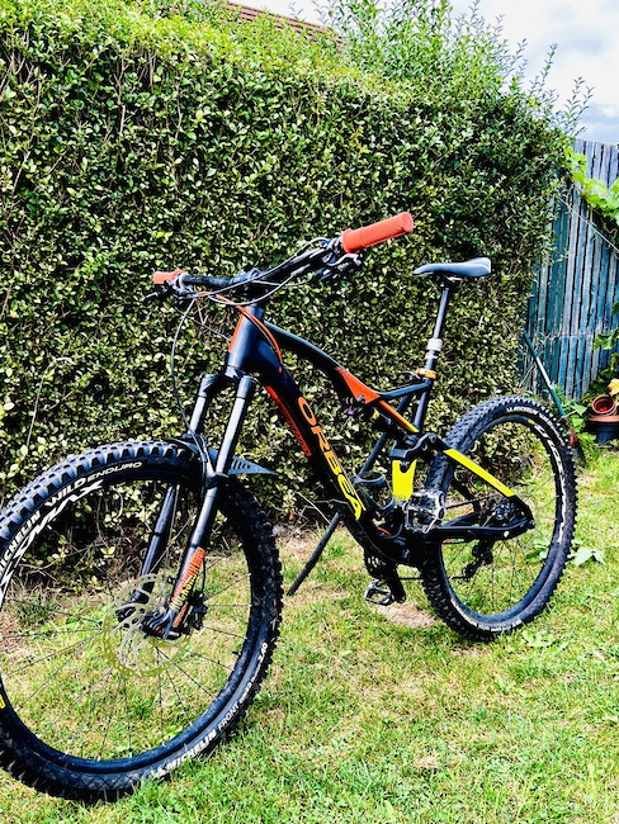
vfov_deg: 56.5
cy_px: 483
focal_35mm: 32
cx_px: 255
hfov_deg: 44.0
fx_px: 762
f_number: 1.5
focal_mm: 5.7
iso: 40
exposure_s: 1/205
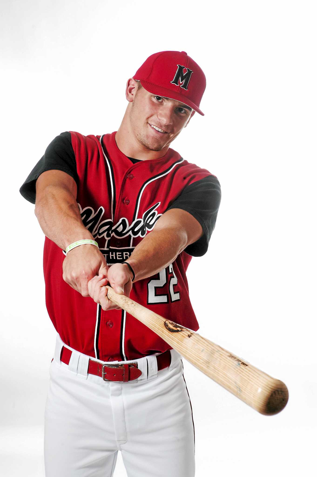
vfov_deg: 23.9
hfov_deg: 16.0
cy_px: 238
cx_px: 158
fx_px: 1125
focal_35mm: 85
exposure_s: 1/125
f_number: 13
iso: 500
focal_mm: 85
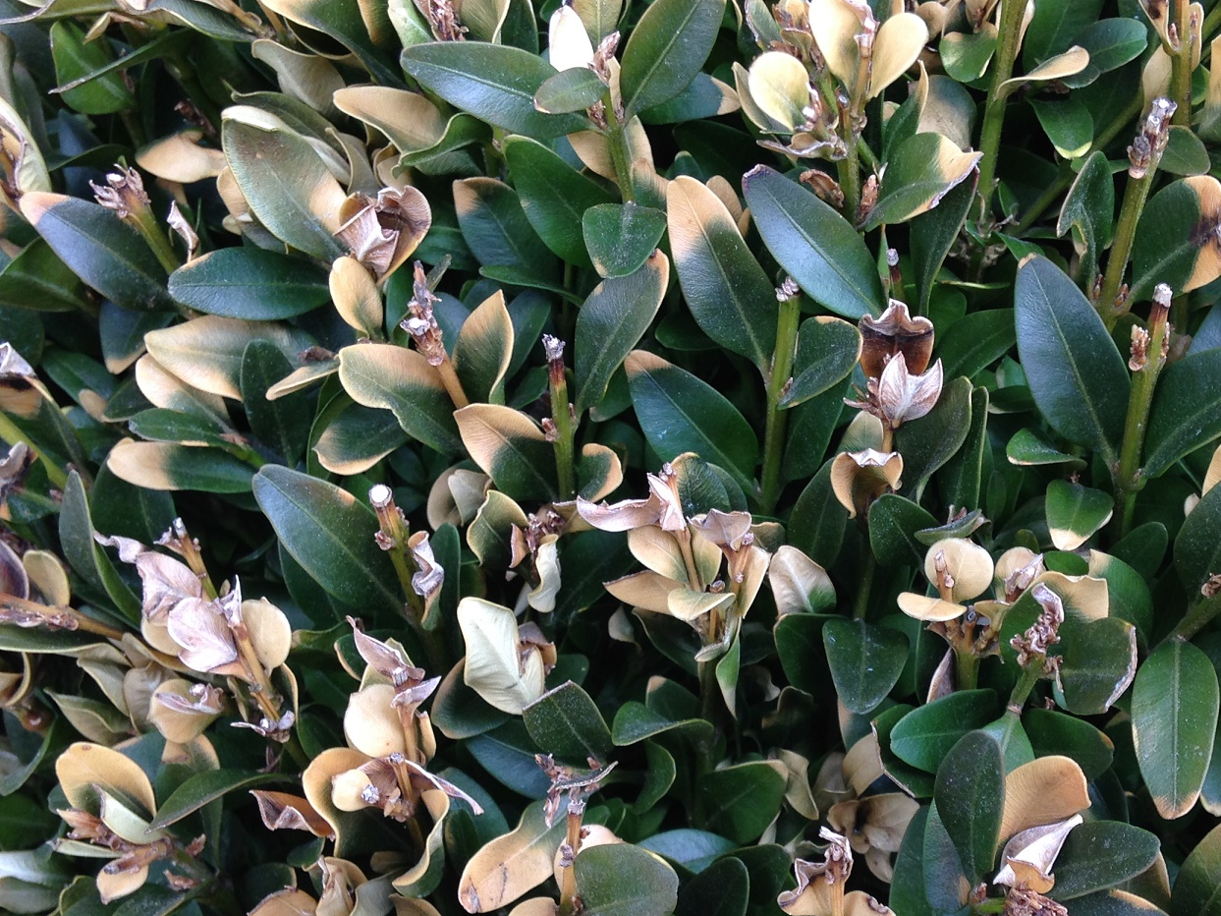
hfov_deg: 36.4
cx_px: 813
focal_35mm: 52
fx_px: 1834
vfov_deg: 27.9
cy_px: 593
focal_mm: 4.12
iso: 64
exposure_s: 1/120
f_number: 2.4
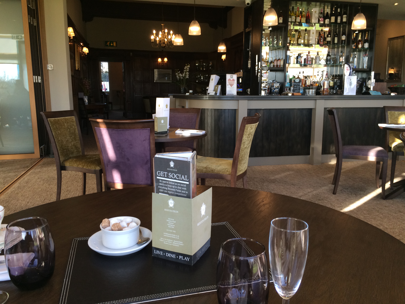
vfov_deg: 48.2
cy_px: 152
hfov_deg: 61.7
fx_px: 339
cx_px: 202
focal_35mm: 29
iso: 64
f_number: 2.2
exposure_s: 1/100
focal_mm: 4.15
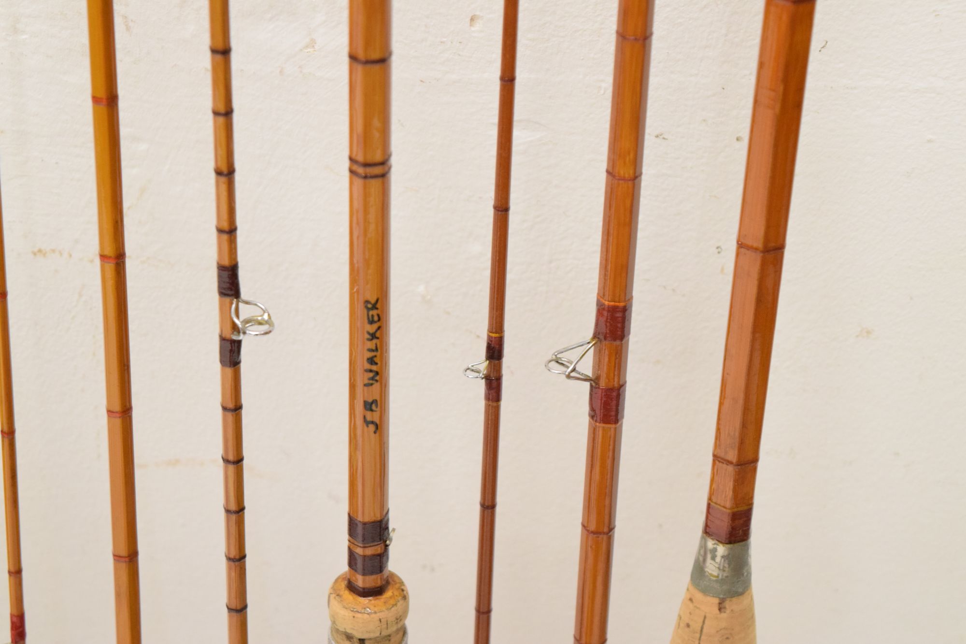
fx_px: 2213
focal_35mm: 82
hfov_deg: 24.6
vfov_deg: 16.6
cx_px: 483
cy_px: 322
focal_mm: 55
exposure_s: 1/125
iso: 3200
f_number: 7.1
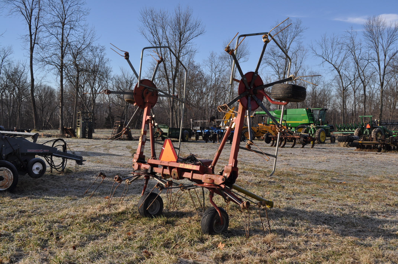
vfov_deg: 31.8
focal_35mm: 42
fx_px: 464
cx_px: 199
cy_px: 132
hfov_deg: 46.4
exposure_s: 1/320
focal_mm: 28
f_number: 9
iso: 200
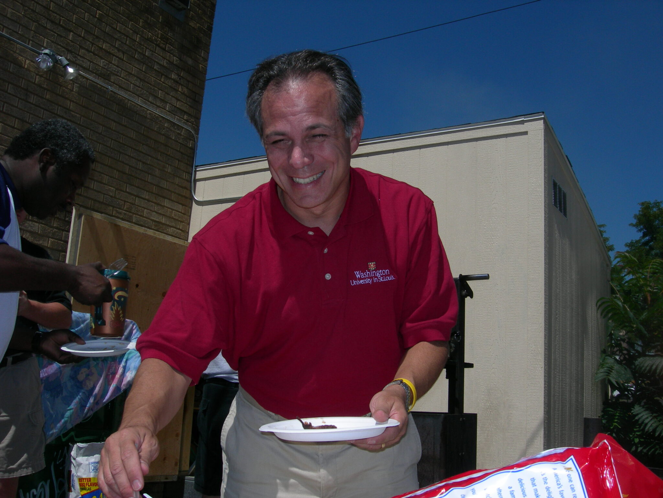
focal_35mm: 38
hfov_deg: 49.0
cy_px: 249
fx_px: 728
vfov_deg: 37.7
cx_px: 332
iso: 50
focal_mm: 7.8
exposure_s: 1/1866
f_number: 4.8
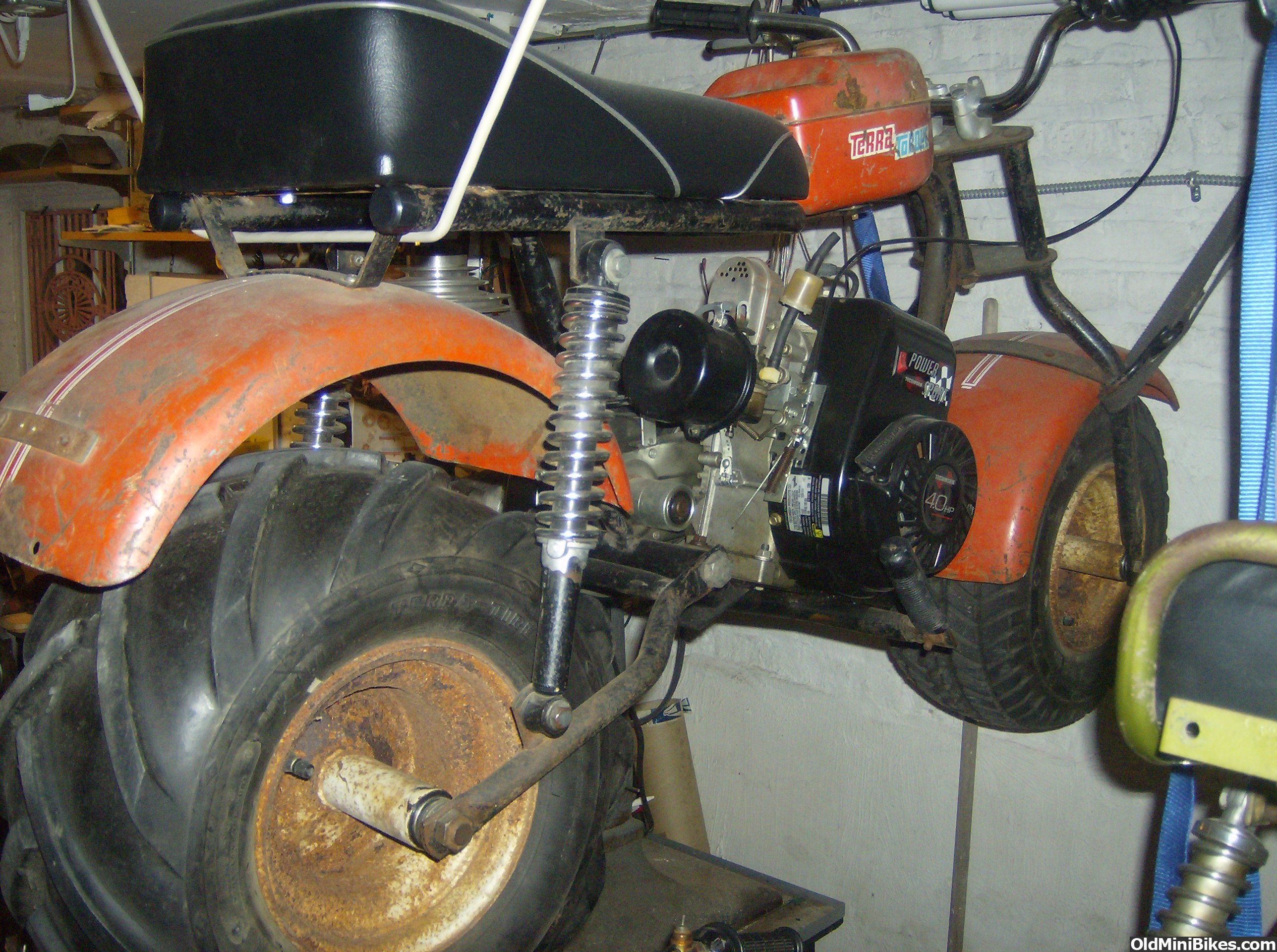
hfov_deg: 51.5
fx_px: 1325
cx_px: 638
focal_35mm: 36
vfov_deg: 39.5
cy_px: 476
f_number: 2.8
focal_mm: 6
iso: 200
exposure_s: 1/60
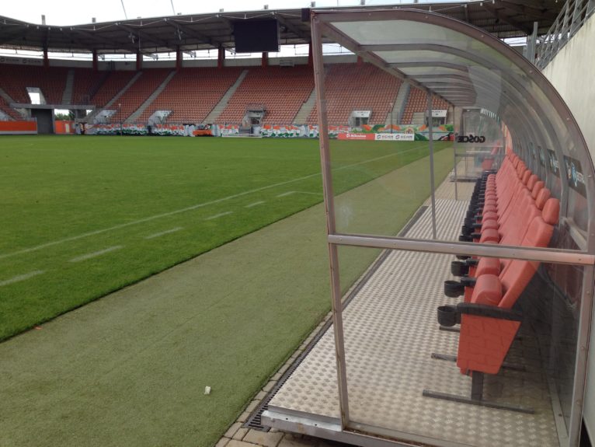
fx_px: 567
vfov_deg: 43.0
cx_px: 298
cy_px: 224
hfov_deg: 55.3
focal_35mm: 33
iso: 50
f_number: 2.4
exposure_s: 1/763
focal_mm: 4.12
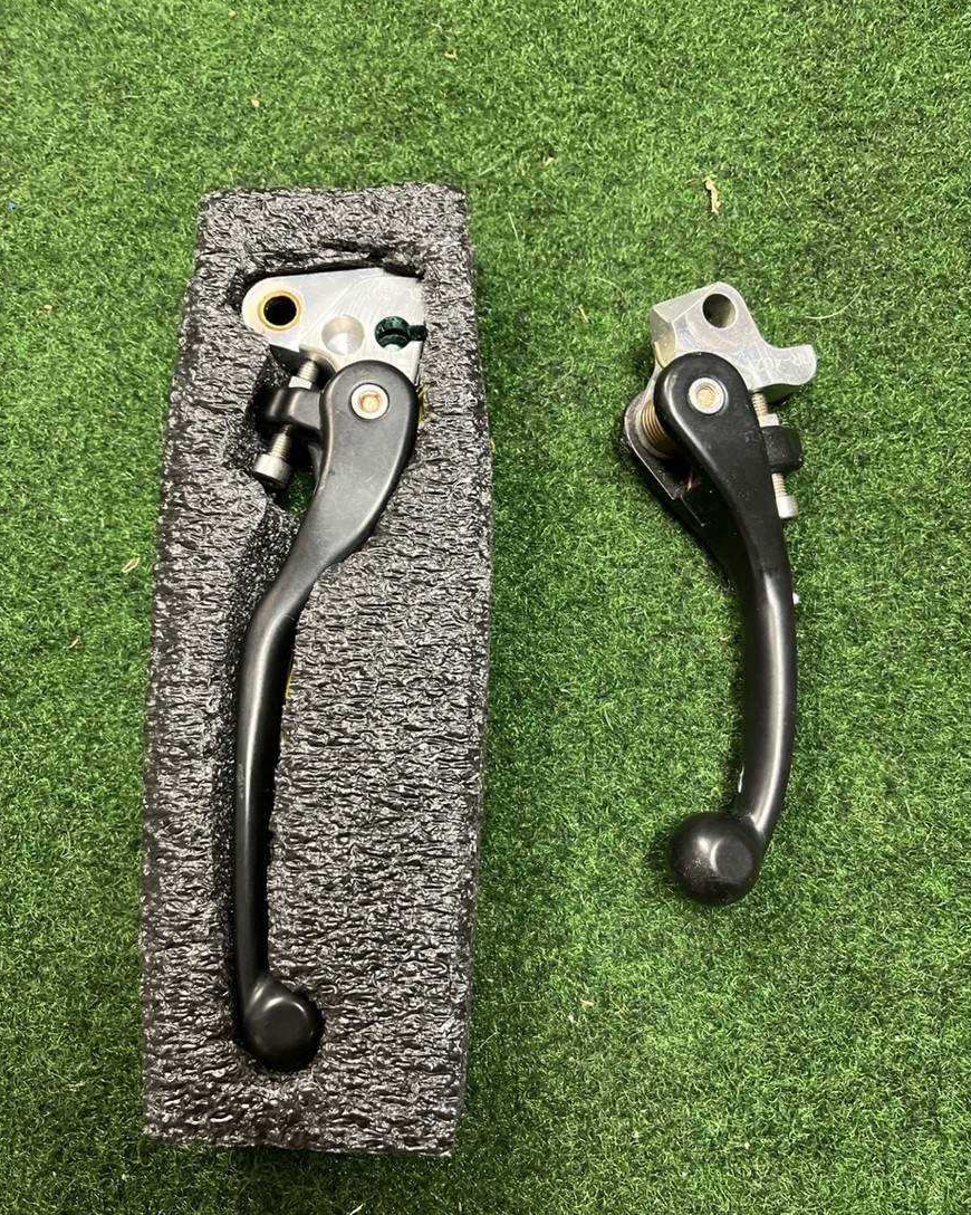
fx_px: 1006
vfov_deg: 62.2
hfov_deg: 51.5
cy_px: 635
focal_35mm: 28
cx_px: 498
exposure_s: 1/40
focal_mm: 5.1
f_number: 1.6
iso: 400
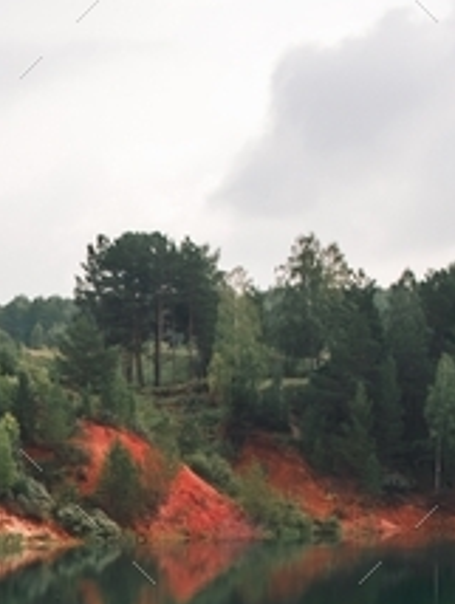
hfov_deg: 11.3
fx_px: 2221
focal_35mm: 127
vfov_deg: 15.1
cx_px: -181
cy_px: 665
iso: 320
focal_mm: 32
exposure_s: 1/1250
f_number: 4
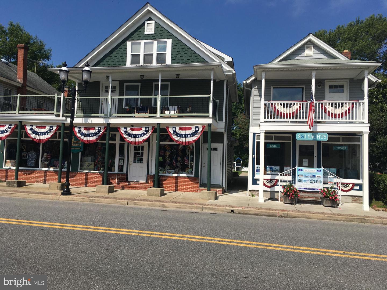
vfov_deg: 48.2
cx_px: 194
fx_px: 324
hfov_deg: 61.7
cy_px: 145
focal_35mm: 29
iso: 25
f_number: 2.2
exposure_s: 1/3077
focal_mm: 4.15
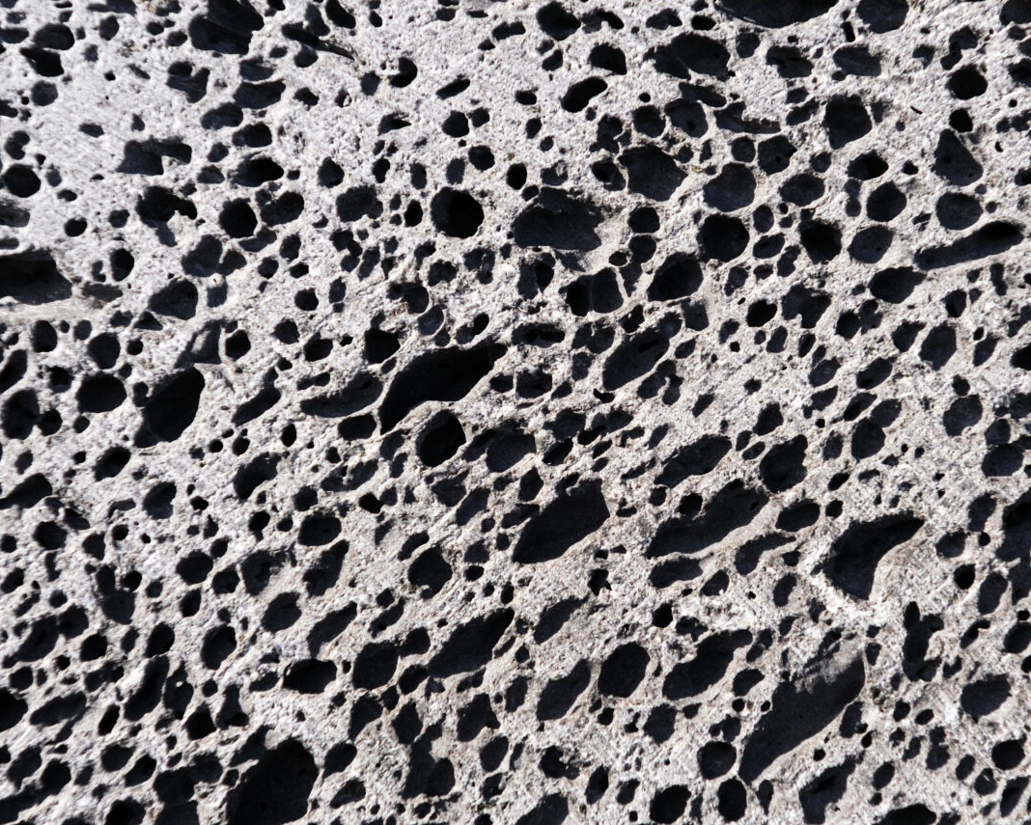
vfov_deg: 13.1
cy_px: 408
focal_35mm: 118
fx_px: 3602
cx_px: 599
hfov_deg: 16.3
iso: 200
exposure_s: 1/320
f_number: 7.1
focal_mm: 70
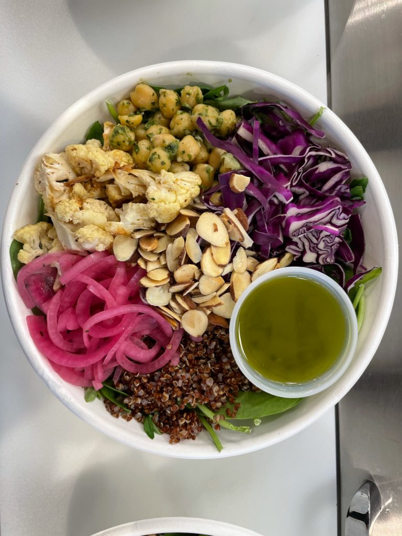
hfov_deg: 53.1
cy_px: 268
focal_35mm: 26
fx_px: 403
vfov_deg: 67.3
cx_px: 201
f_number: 1.6
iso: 64
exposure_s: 1/60
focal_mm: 4.2
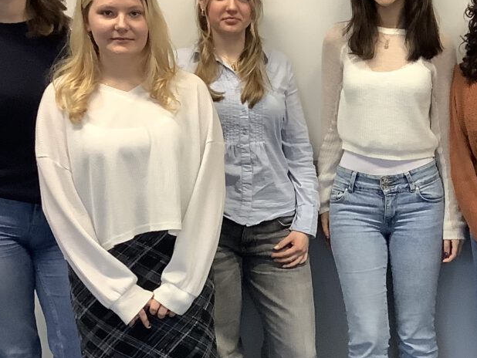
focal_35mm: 77
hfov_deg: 24.5
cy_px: 213
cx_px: 445
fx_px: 1061
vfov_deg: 19.1
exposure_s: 1/50
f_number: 2.4
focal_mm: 3.3
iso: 160
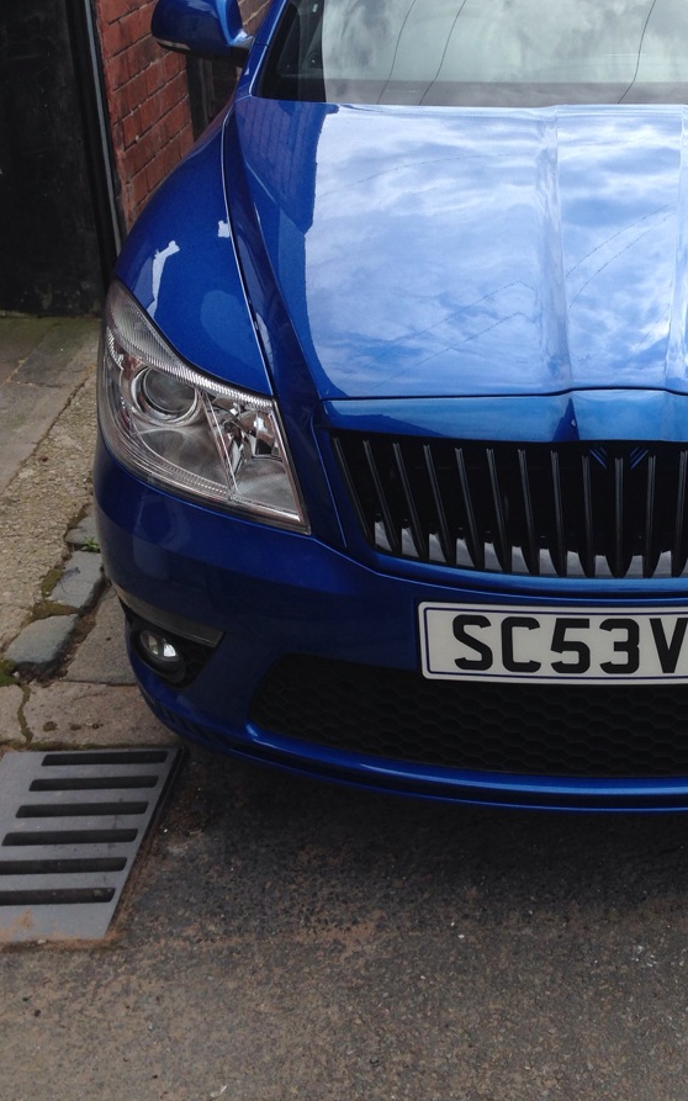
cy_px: 551
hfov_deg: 26.7
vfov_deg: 42.6
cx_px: 578
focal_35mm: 47
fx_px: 1410
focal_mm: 4.12
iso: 50
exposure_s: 1/903
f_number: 2.4
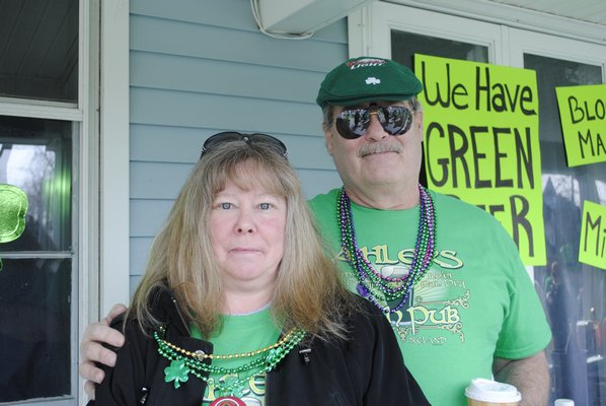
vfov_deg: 29.9
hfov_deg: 43.6
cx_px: 303
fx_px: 758
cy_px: 203
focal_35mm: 45
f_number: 5.6
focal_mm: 30
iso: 200
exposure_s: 1/125
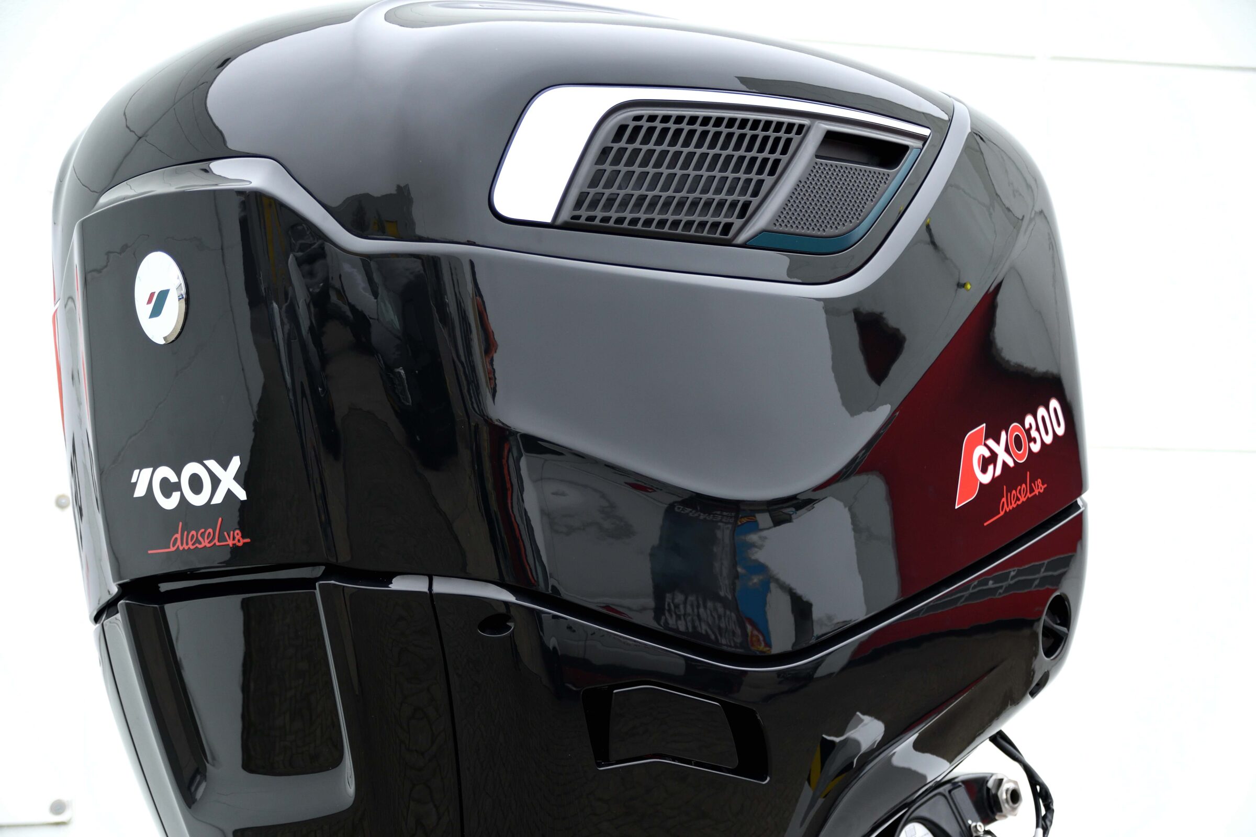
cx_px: 628
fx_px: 3454
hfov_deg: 20.6
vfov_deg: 13.8
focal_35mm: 99
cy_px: 418
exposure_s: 1/80
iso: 640
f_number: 5
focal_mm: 66
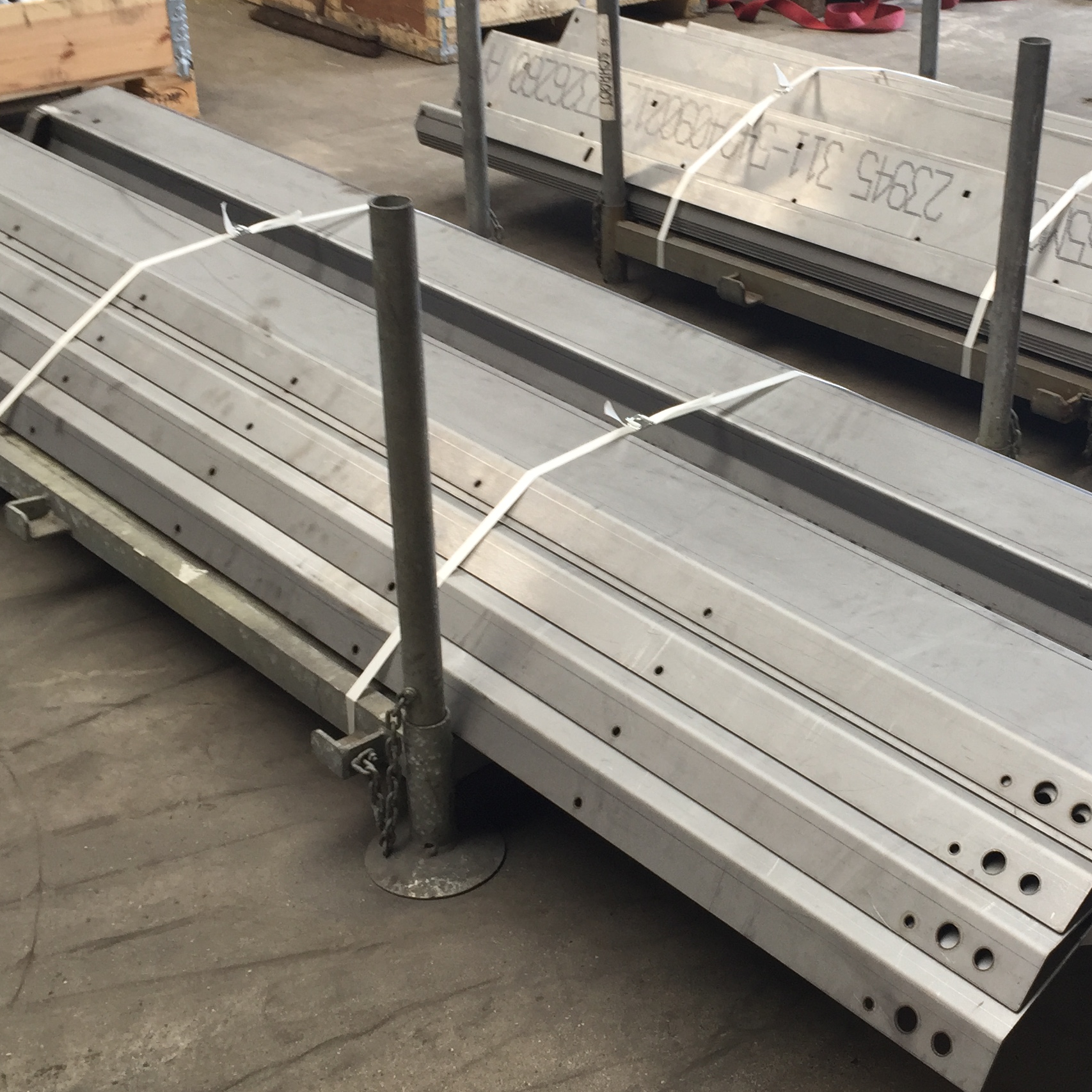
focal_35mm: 49
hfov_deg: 34.2
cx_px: 773
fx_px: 1749
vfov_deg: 34.7
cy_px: 495
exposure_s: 1/50
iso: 40
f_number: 2.2
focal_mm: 4.15
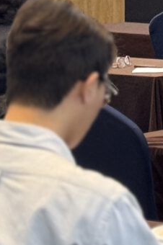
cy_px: -27
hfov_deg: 4.4
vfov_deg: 6.8
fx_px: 2048
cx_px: 506
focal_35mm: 301
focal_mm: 6.76
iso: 100
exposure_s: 1/60
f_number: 1.78
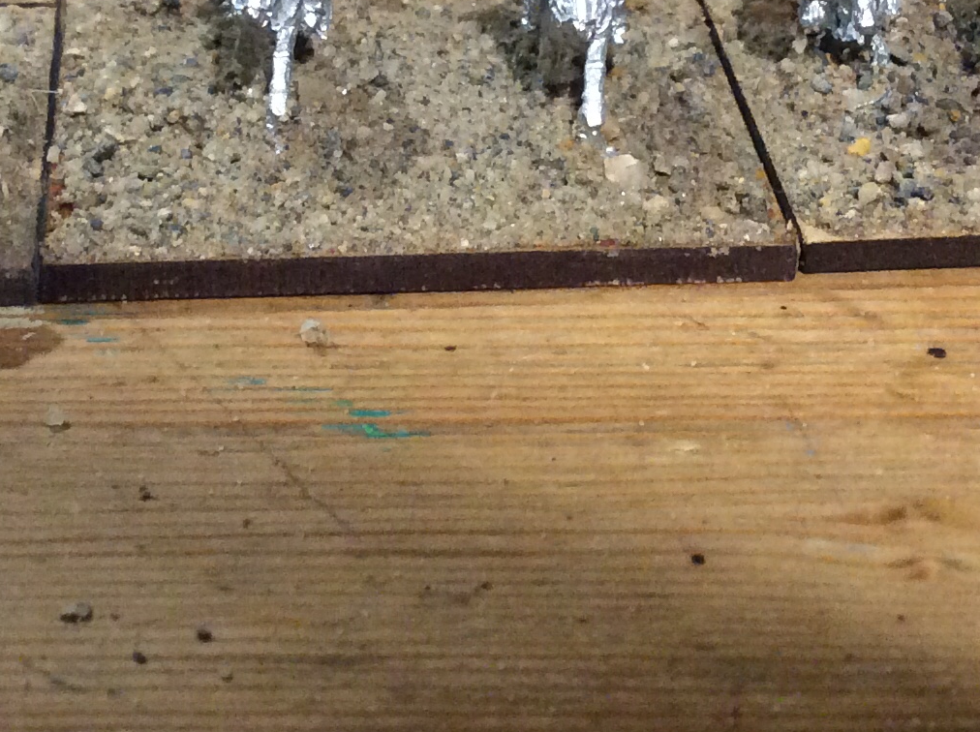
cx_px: 352
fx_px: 2318
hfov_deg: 23.8
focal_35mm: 82
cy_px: 102
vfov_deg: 17.7
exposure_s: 1/25
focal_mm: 3.3
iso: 250
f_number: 2.4
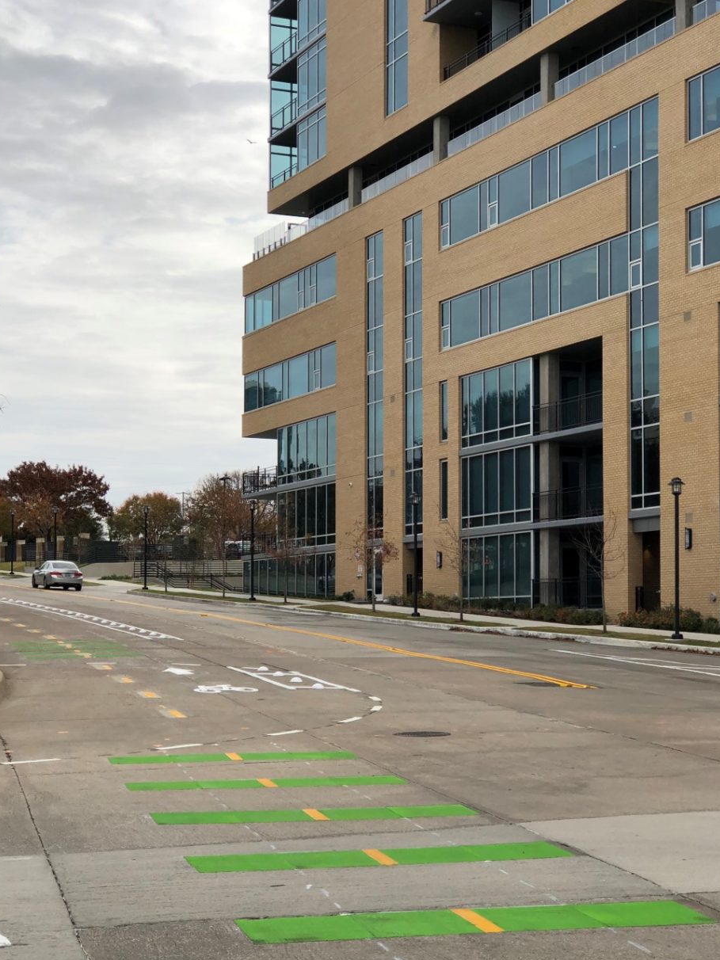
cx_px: 334
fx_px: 1775
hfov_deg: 22.9
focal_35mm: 64
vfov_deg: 30.2
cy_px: 538
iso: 20
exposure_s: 1/704
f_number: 2.8
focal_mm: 6.6
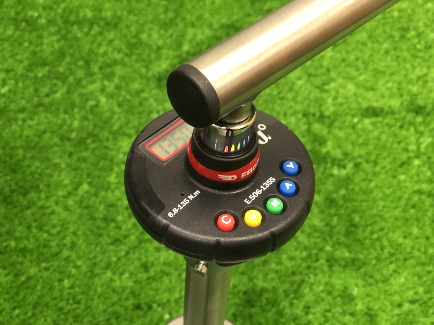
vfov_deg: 25.7
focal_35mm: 57
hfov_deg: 33.8
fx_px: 715
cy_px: 162
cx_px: 217
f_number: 2.8
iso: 1250
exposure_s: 1/33
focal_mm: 6.6
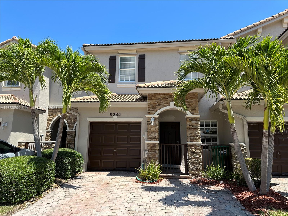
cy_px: 108
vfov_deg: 56.8
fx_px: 200
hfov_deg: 71.6
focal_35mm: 24
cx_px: 144
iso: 80
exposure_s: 1/2809
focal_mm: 6.86
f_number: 1.78
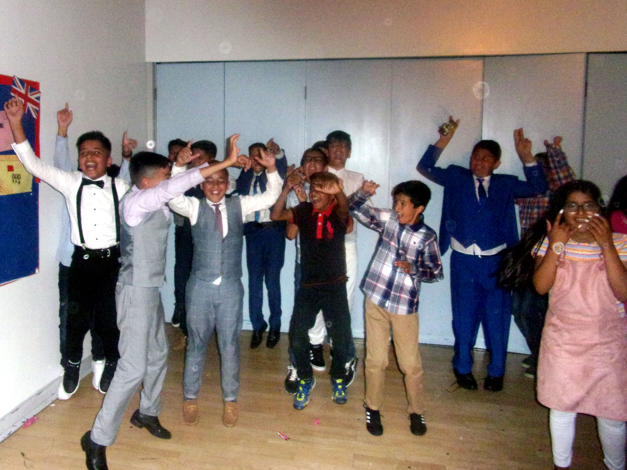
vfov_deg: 56.8
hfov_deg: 71.6
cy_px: 235
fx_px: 435
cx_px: 314
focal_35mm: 24
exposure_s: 1/34
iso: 400
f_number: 3.3
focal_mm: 4.3
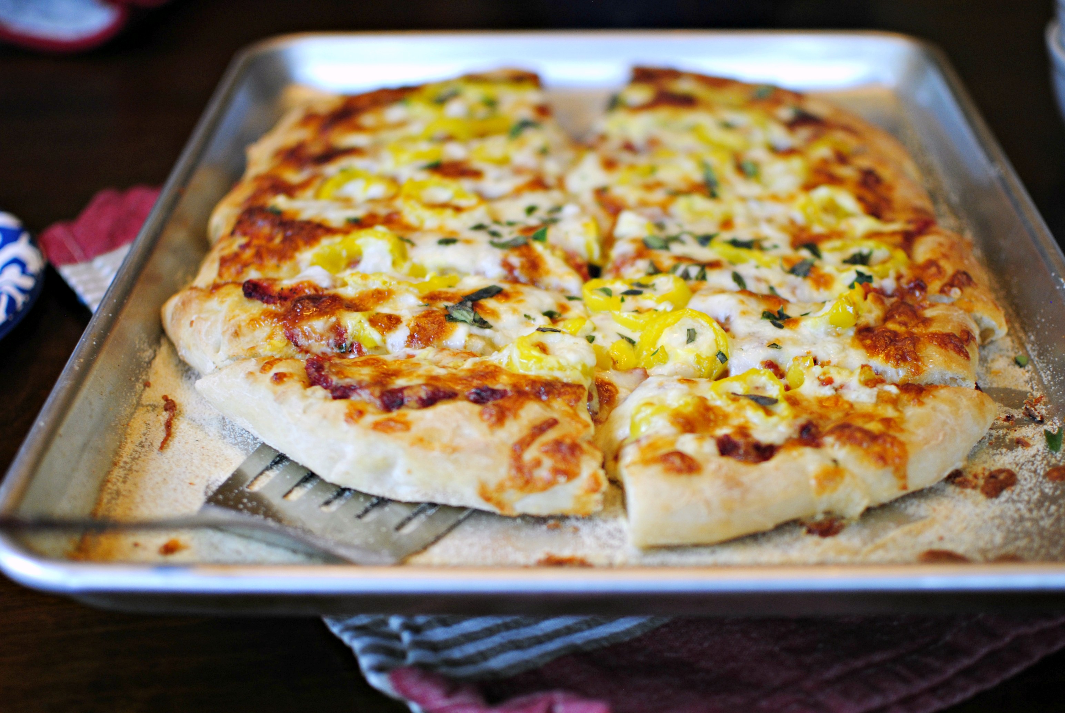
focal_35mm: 52
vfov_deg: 25.8
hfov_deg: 37.8
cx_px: 532
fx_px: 1555
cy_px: 356
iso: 250
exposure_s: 1/50
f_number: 1.8
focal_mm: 35
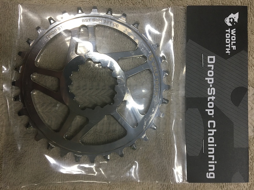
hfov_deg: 61.7
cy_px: 95
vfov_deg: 48.2
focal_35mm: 29
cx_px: 127
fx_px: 213
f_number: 2.2
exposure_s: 1/30
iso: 100
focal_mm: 4.15
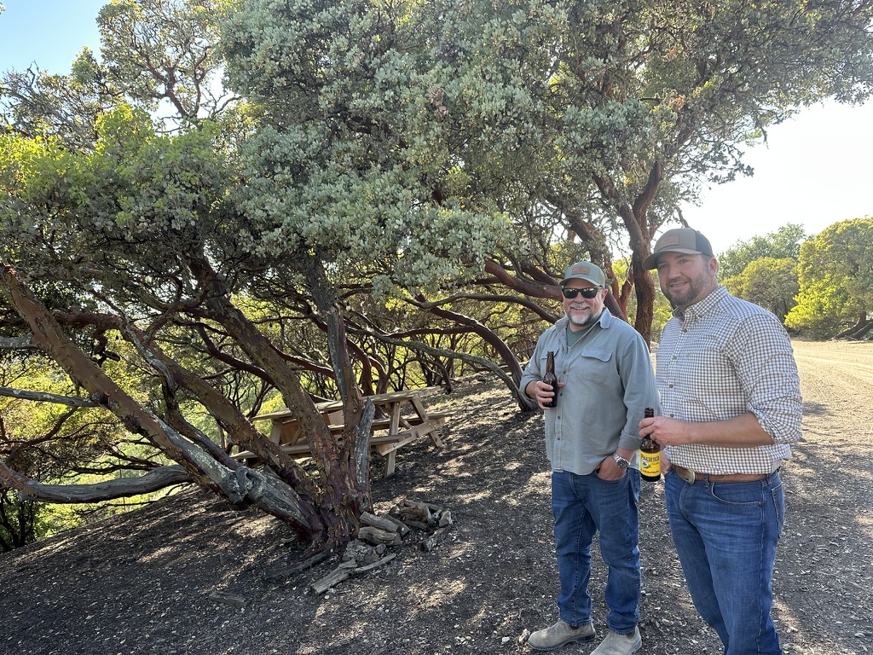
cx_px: 436
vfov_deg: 56.8
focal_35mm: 24
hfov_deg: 71.6
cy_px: 328
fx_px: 605
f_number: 1.78
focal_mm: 6.86
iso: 80
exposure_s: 1/426
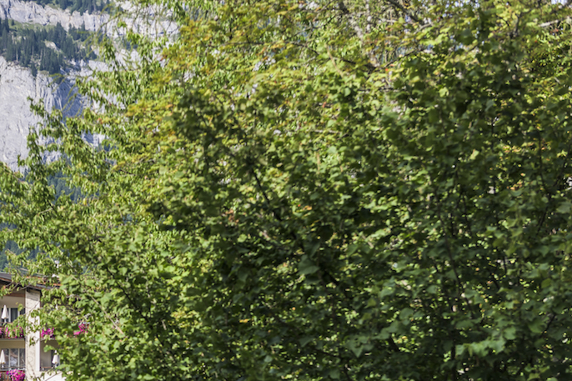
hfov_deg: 23.7
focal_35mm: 84
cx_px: 88
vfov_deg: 16.1
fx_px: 1334
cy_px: 329
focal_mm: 48
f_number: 5
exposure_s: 1/400
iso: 80
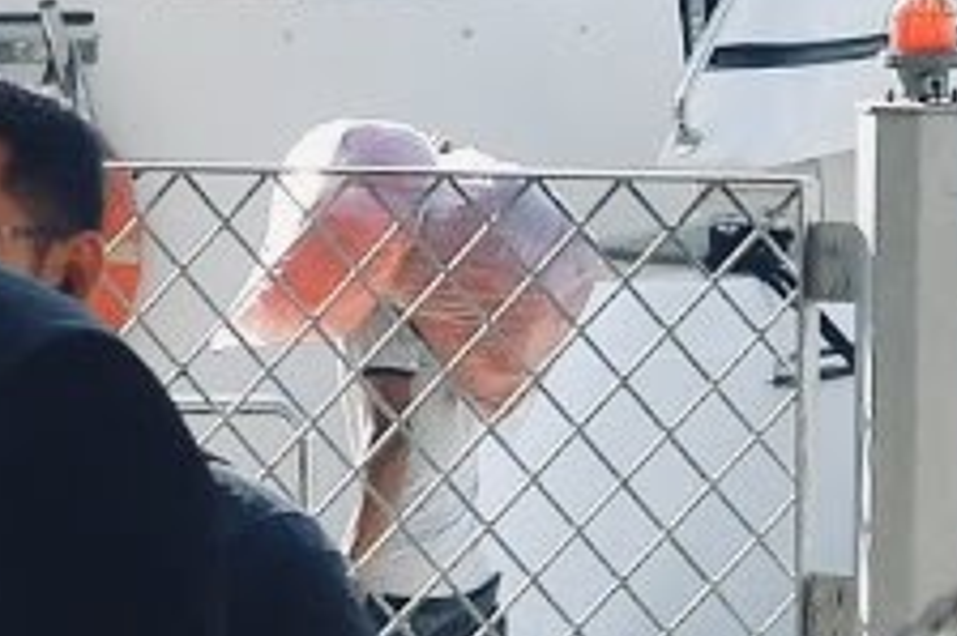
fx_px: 11183
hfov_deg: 4.8
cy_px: 397
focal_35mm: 421
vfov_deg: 3.3
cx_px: -854
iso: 200
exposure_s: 1/320
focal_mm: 35
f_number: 5.6
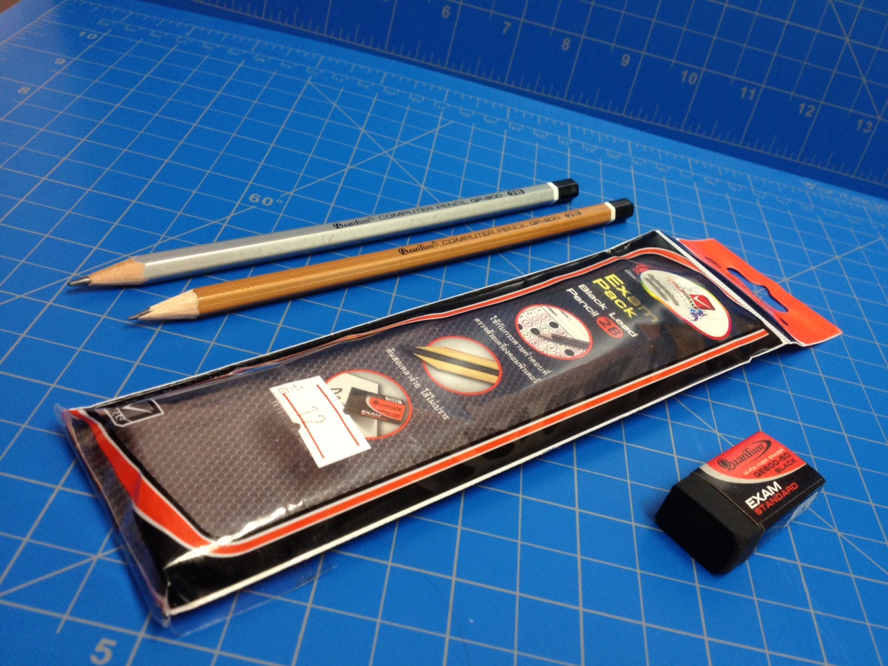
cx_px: 444
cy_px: 333
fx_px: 898
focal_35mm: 35
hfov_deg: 52.6
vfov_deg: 40.7
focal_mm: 4.28
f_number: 2.4
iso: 125
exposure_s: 1/20
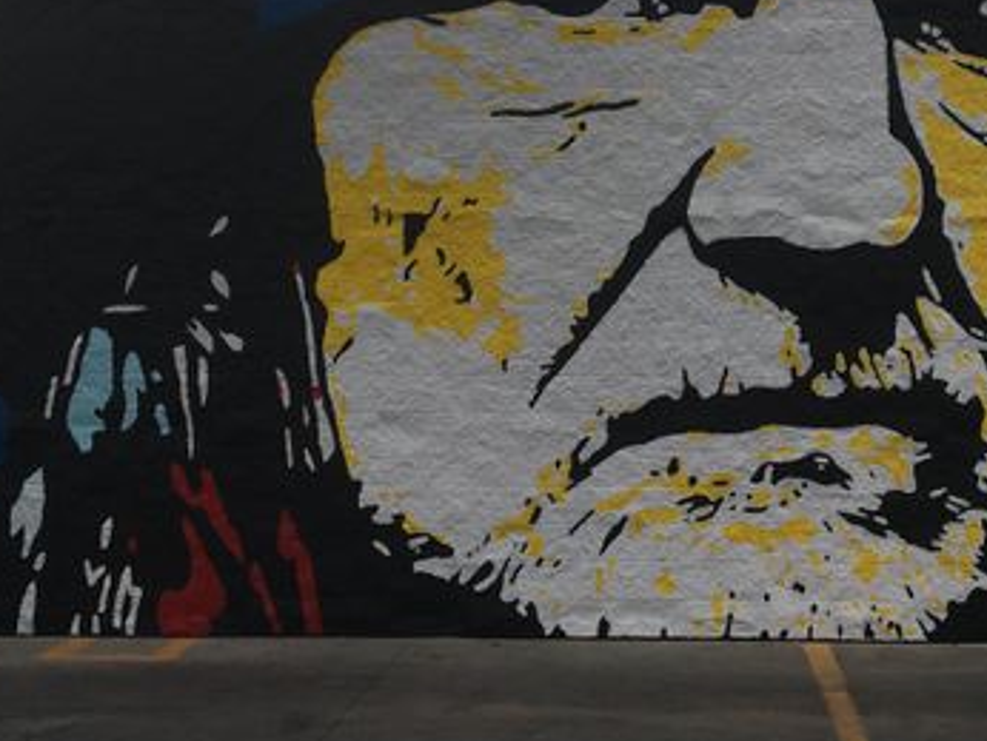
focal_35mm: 67
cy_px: 225
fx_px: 1912
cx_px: 687
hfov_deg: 28.7
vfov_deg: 21.8
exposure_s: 1/358
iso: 25
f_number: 2.2
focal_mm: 4.15
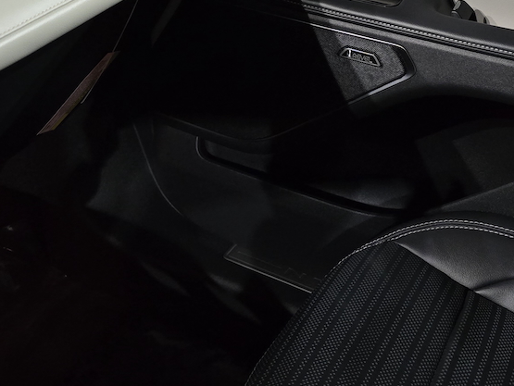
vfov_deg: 26.2
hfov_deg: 35.9
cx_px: 190
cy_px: 4
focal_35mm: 53
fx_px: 787
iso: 800
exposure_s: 1/120
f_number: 1.7
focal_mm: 6.3
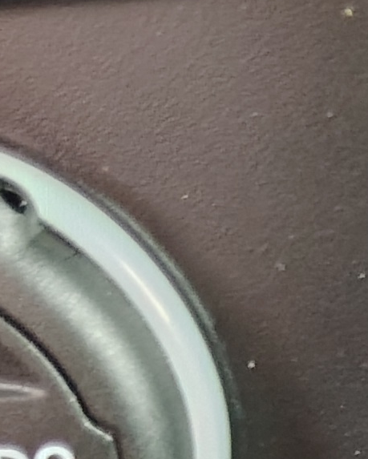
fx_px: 2272
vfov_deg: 10.6
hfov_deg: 8.3
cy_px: 924
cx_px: 950
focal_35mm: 167
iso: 1553
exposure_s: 1/40
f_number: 1.8
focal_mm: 5.56
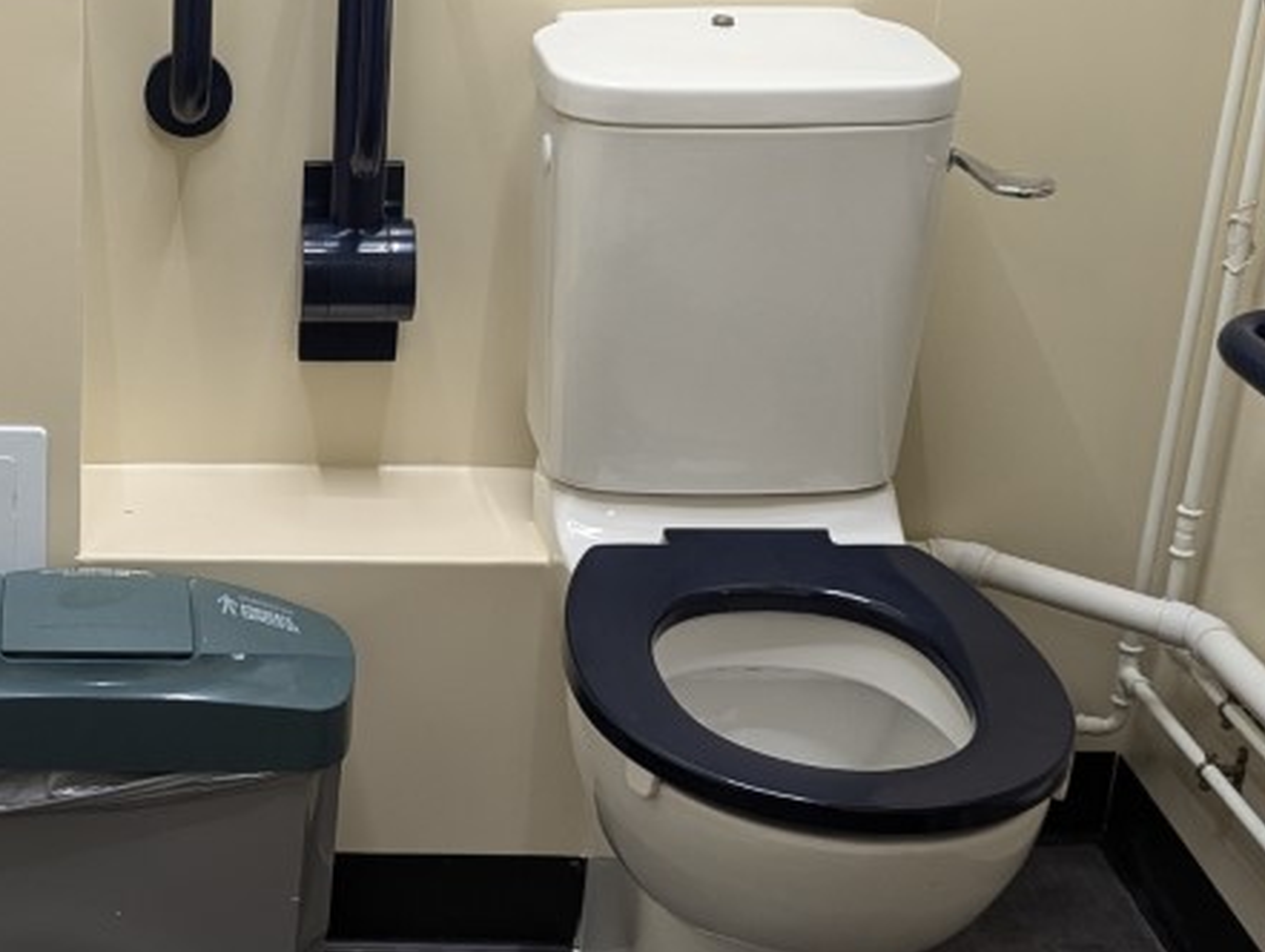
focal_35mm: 65
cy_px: 344
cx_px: 136
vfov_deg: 22.6
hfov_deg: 28.7
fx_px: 2379
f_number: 1.85
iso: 241
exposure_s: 1/100
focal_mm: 6.81
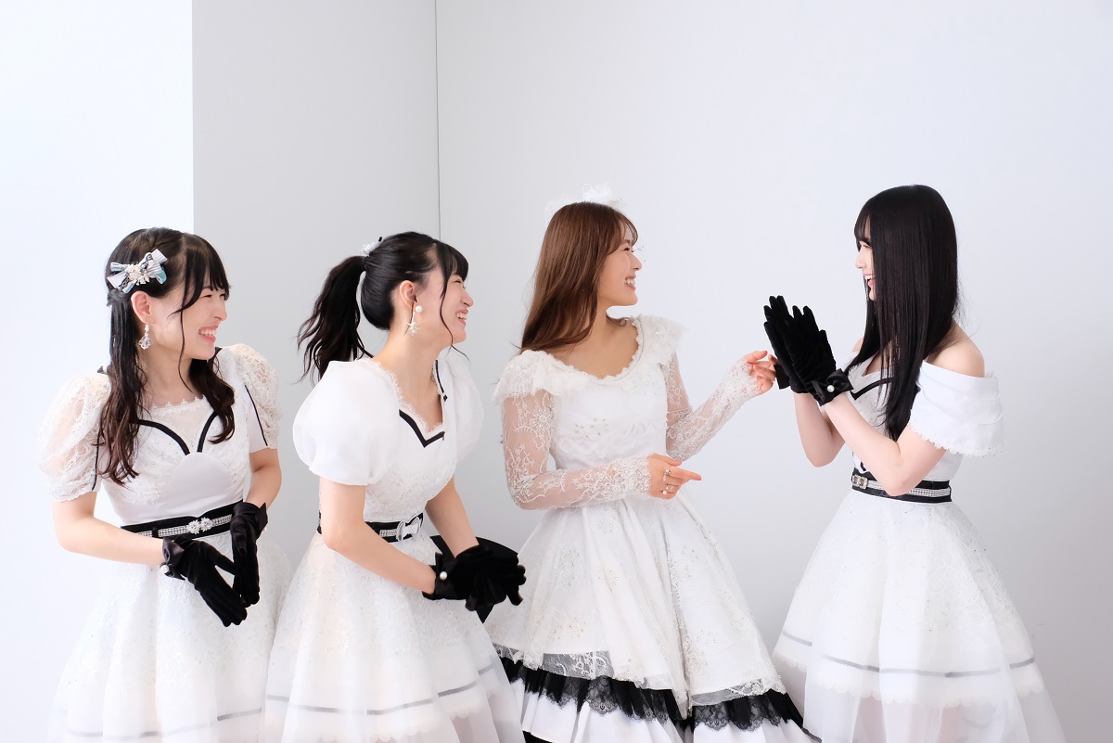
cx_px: 556
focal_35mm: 36
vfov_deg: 36.9
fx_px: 1113
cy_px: 372
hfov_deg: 53.1
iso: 3200
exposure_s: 1/125
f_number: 8
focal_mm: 24.2
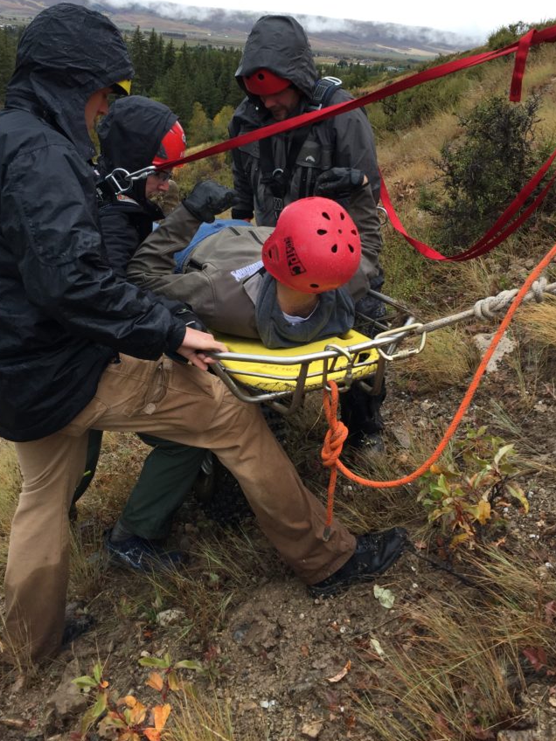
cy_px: 297
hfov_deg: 40.7
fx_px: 750
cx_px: 281
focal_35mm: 35
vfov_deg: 52.3
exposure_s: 1/120
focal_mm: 4.15
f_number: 2.2
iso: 32
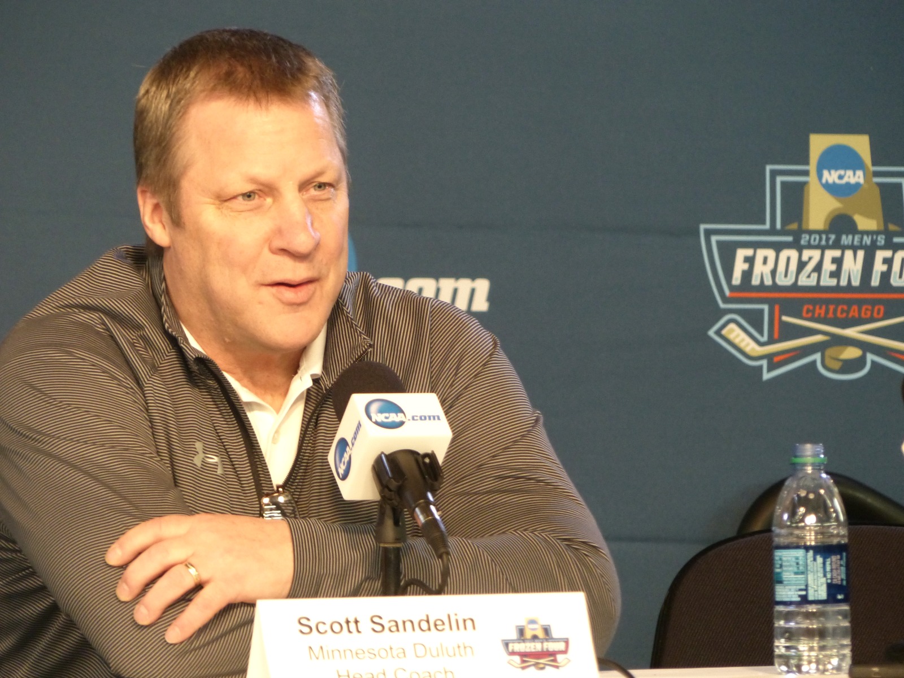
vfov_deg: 3.6
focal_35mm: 413
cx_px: 452
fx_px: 10786
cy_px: 339
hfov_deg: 4.8
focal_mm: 74.3
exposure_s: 1/30
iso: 400
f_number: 2.8
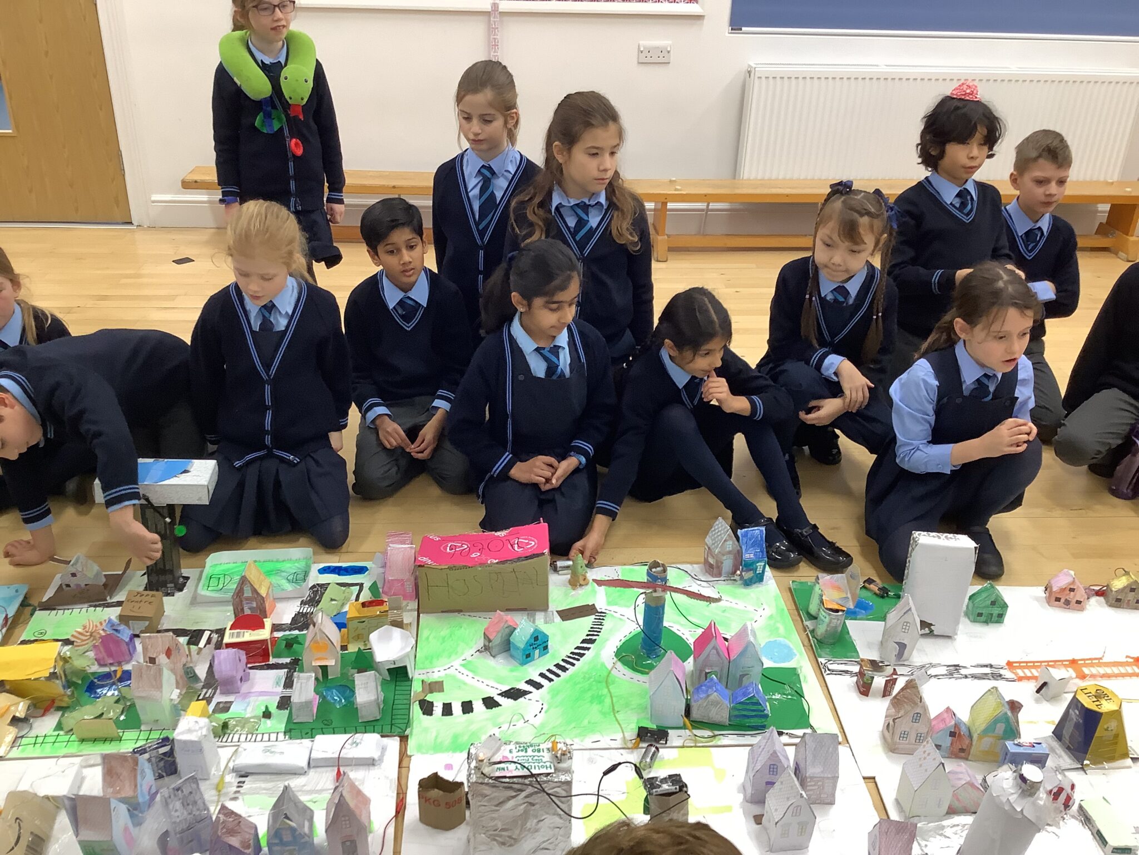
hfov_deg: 58.4
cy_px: 428
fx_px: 1020
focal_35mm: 31
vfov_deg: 45.4
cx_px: 570
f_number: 2.4
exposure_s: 1/50
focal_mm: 3.3
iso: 125
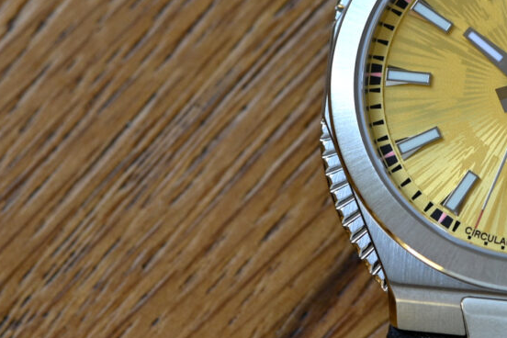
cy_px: 152
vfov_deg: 8.2
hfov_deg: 12.1
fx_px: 2352
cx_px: 540
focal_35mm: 167
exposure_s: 1/40
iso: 400
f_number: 5.6
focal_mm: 60
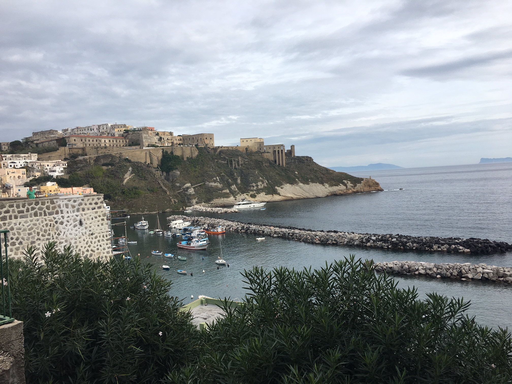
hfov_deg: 61.7
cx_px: 256
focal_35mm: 29
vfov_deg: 48.2
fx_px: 429
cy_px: 192
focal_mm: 4.15
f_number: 2.2
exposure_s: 1/1068
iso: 25
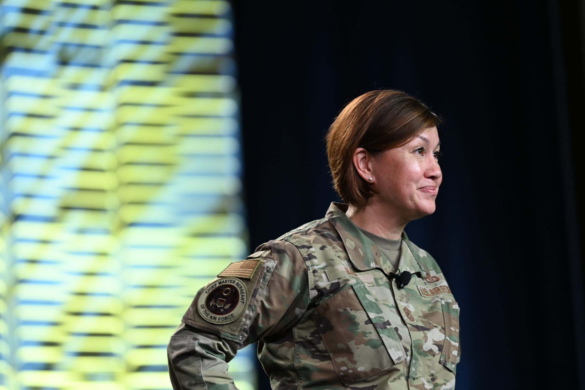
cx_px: 292
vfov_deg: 6.9
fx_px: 3248
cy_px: 195
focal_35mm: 200
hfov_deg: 10.3
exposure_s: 1/250
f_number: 2.8
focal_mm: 200
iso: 1600
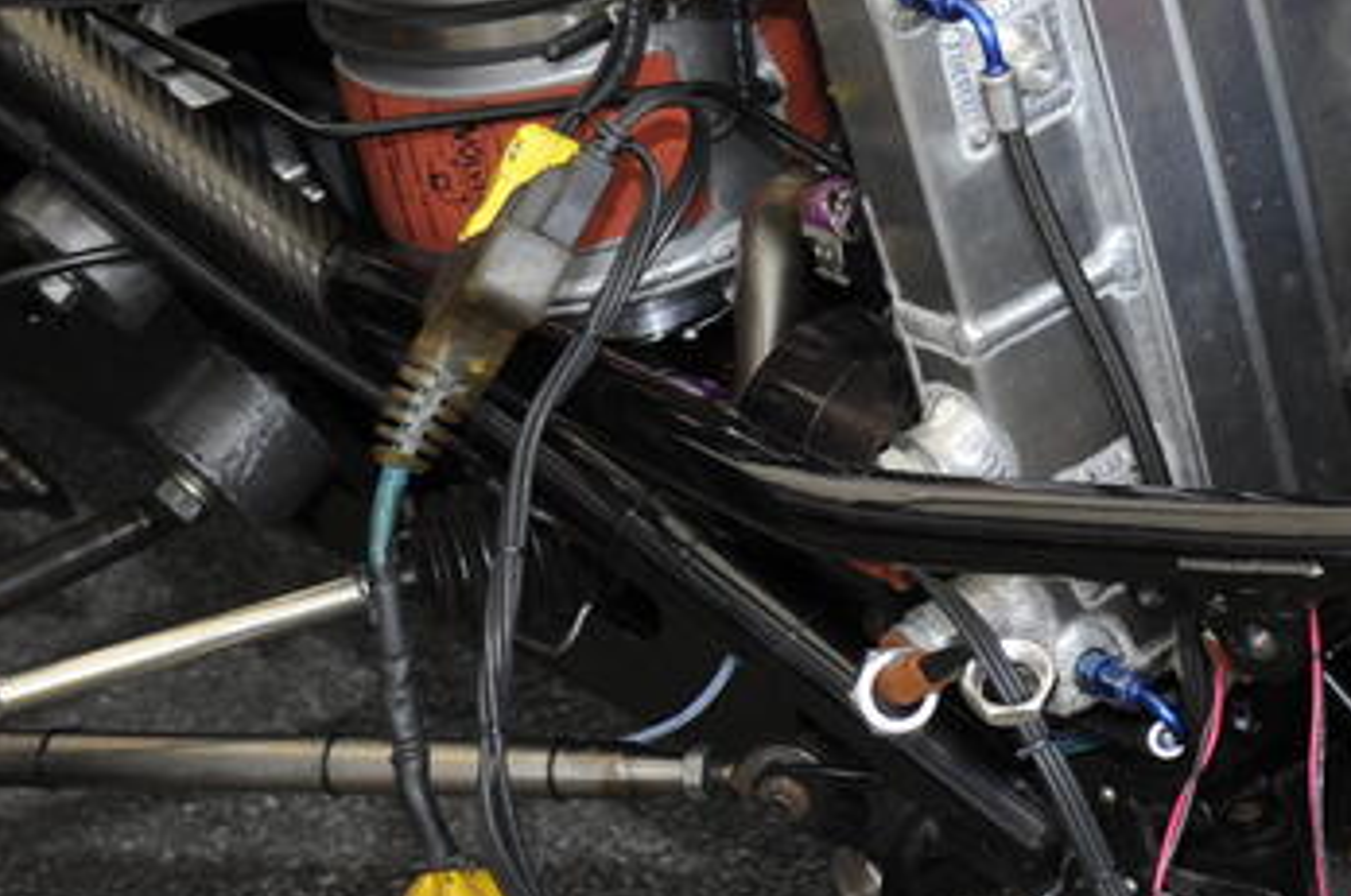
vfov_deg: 8.3
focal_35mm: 162
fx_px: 6071
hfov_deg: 12.5
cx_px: 1386
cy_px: -221
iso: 800
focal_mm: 44
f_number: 5.6
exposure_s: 1/125
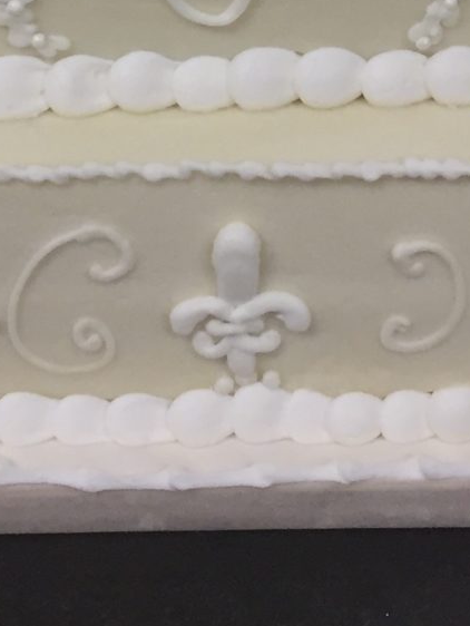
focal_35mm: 110
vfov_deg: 16.6
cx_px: 236
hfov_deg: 13.5
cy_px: -246
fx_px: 1990
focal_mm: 4.15
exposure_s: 1/30
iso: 50
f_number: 2.2
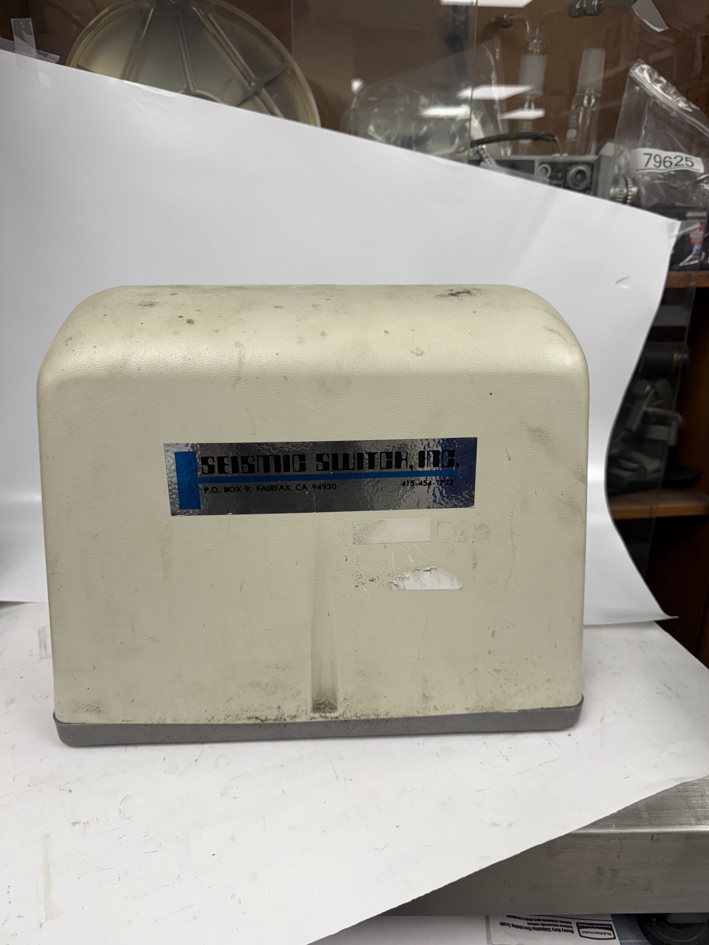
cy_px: 472
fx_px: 655
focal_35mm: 24
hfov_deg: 56.8
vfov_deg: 71.6
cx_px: 354
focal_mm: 6.76
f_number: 1.78
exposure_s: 1/126
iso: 50
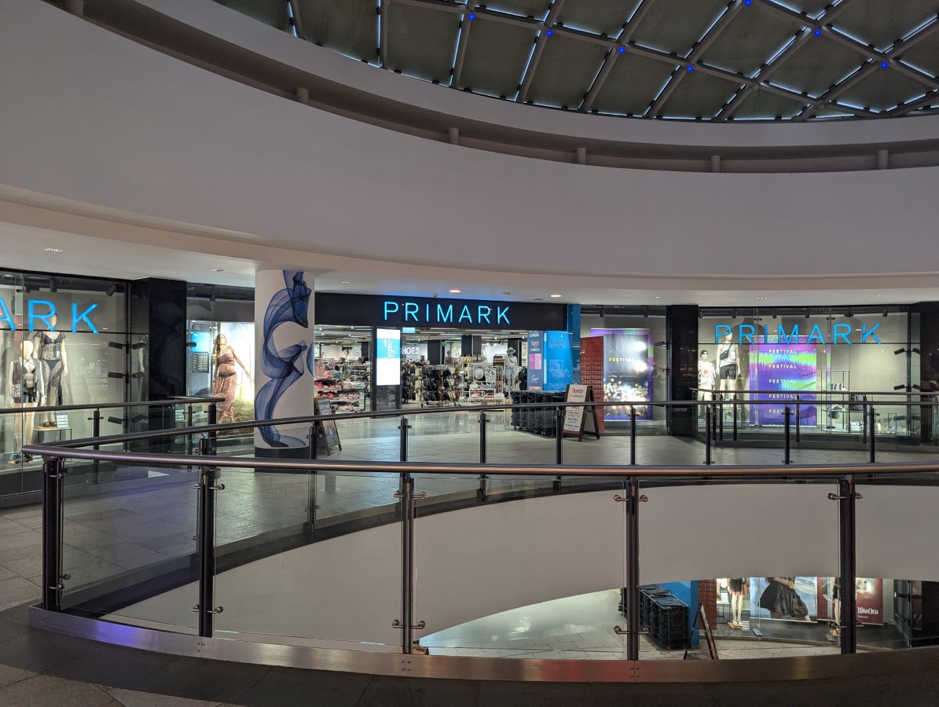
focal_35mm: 24
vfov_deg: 56.9
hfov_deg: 71.5
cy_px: 354
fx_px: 652
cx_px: 470
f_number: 1.85
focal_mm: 6.81
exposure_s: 1/100
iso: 72
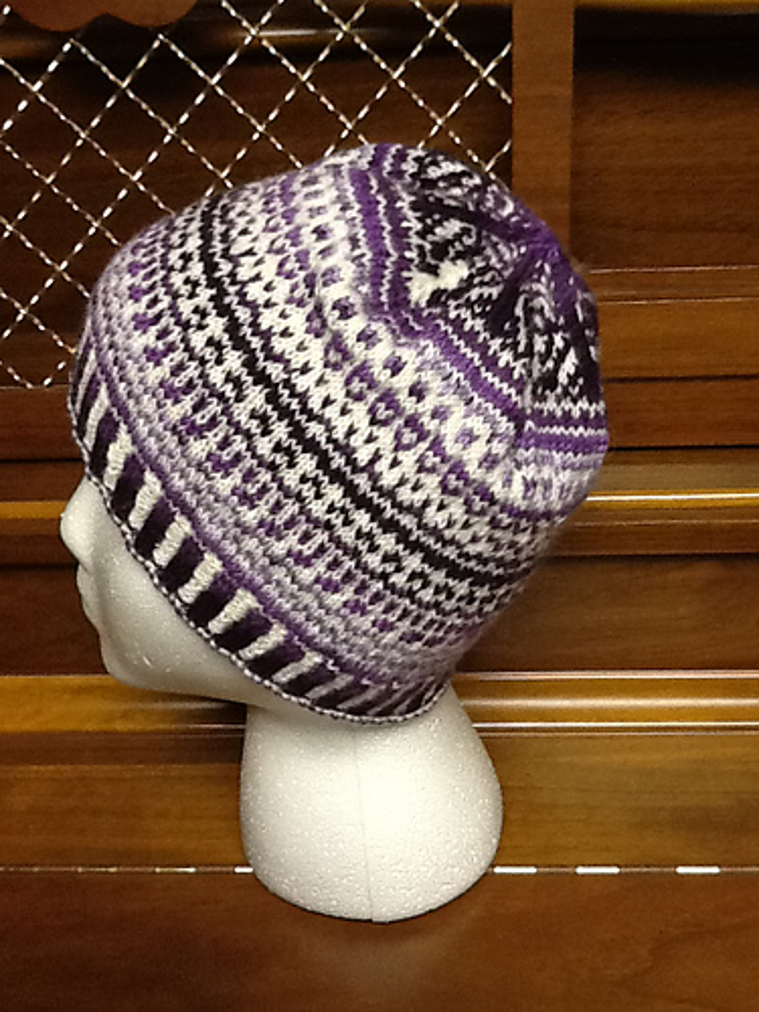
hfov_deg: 32.9
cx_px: 380
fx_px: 1286
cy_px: 506
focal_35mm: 44
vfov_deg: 42.9
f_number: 2.4
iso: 160
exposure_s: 1/30
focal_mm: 2.03
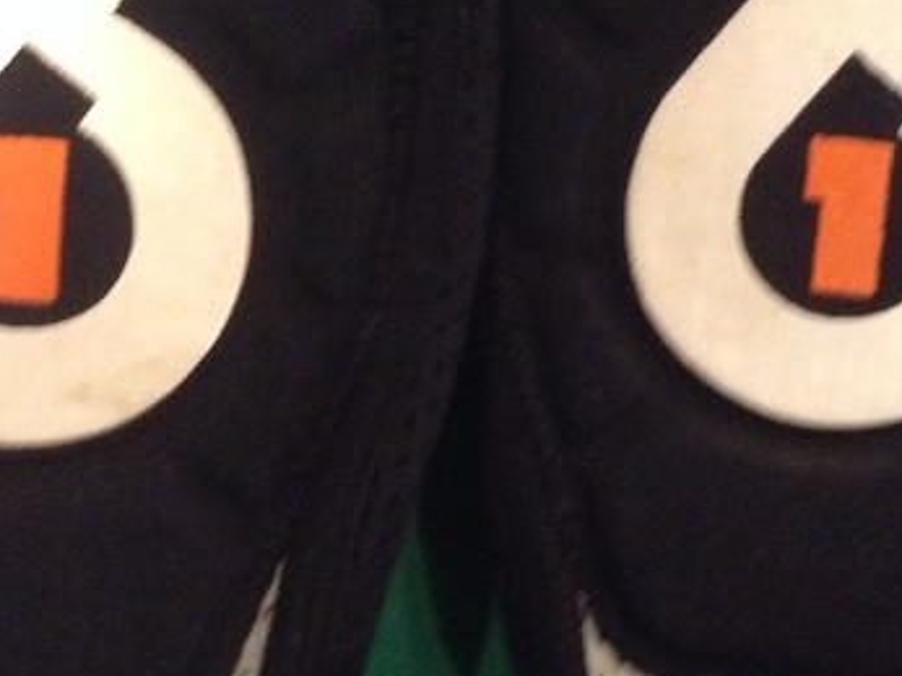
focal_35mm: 76
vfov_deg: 19.3
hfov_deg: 25.7
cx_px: 457
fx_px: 1980
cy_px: 182
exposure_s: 1/17
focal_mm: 3.3
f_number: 2.4
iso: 320
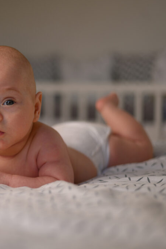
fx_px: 525
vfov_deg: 26.6
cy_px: 124
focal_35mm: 76
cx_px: -6
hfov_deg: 17.5
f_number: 1.8
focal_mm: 50
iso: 100
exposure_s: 1/320
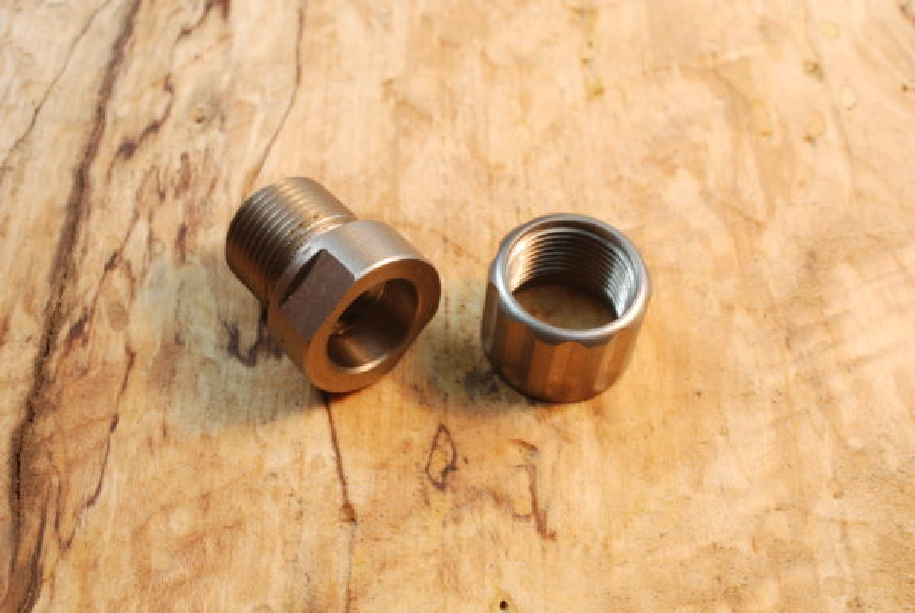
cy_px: 306
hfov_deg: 33.4
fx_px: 1527
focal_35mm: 60
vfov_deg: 22.7
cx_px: 458
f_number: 22
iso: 200
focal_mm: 40
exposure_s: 1/10
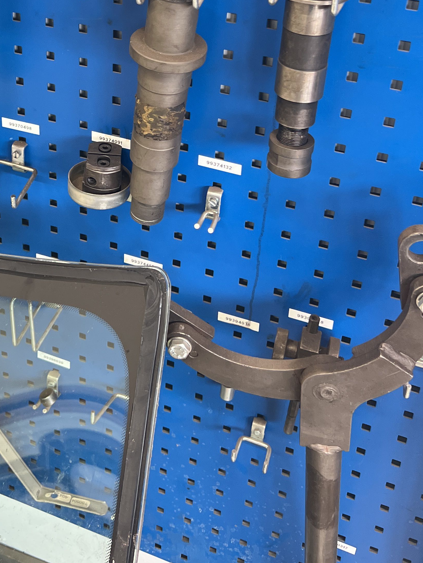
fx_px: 782
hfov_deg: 29.9
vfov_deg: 37.4
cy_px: 72
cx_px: 120
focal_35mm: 48
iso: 200
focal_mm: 5.7
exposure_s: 1/50
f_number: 1.5
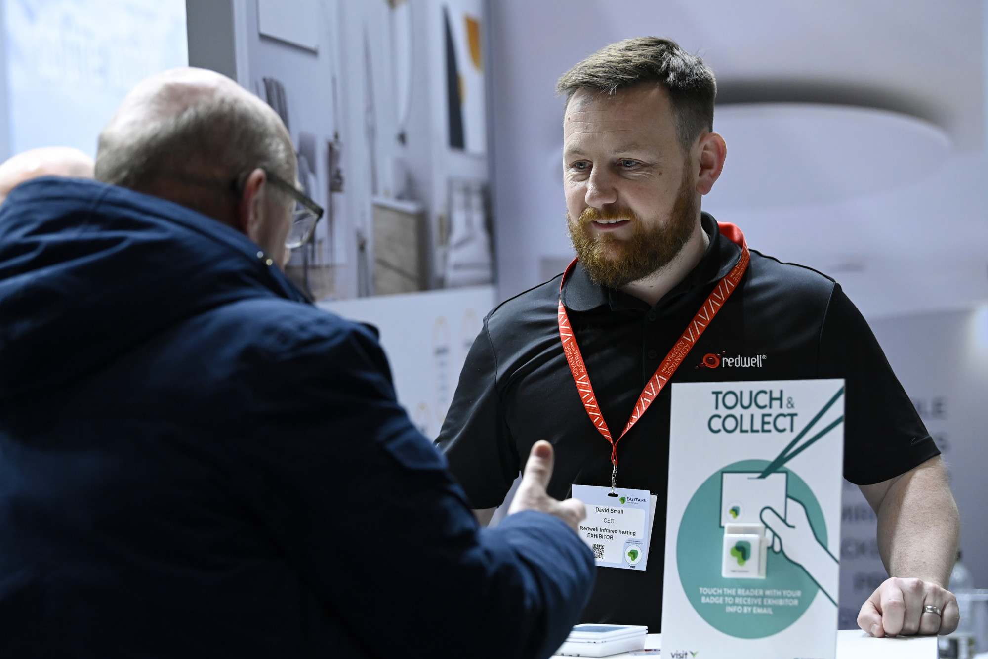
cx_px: 494
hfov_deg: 17.1
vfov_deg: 11.4
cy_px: 330
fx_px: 3293
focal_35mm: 120
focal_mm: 120
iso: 4000
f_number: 4.5
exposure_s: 1/500
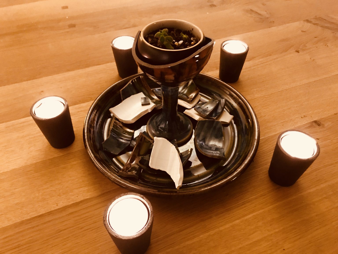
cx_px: 169
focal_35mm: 28
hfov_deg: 63.4
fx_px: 273
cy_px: 127
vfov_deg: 49.7
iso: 100
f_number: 1.8
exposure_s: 1/5
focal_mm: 3.99
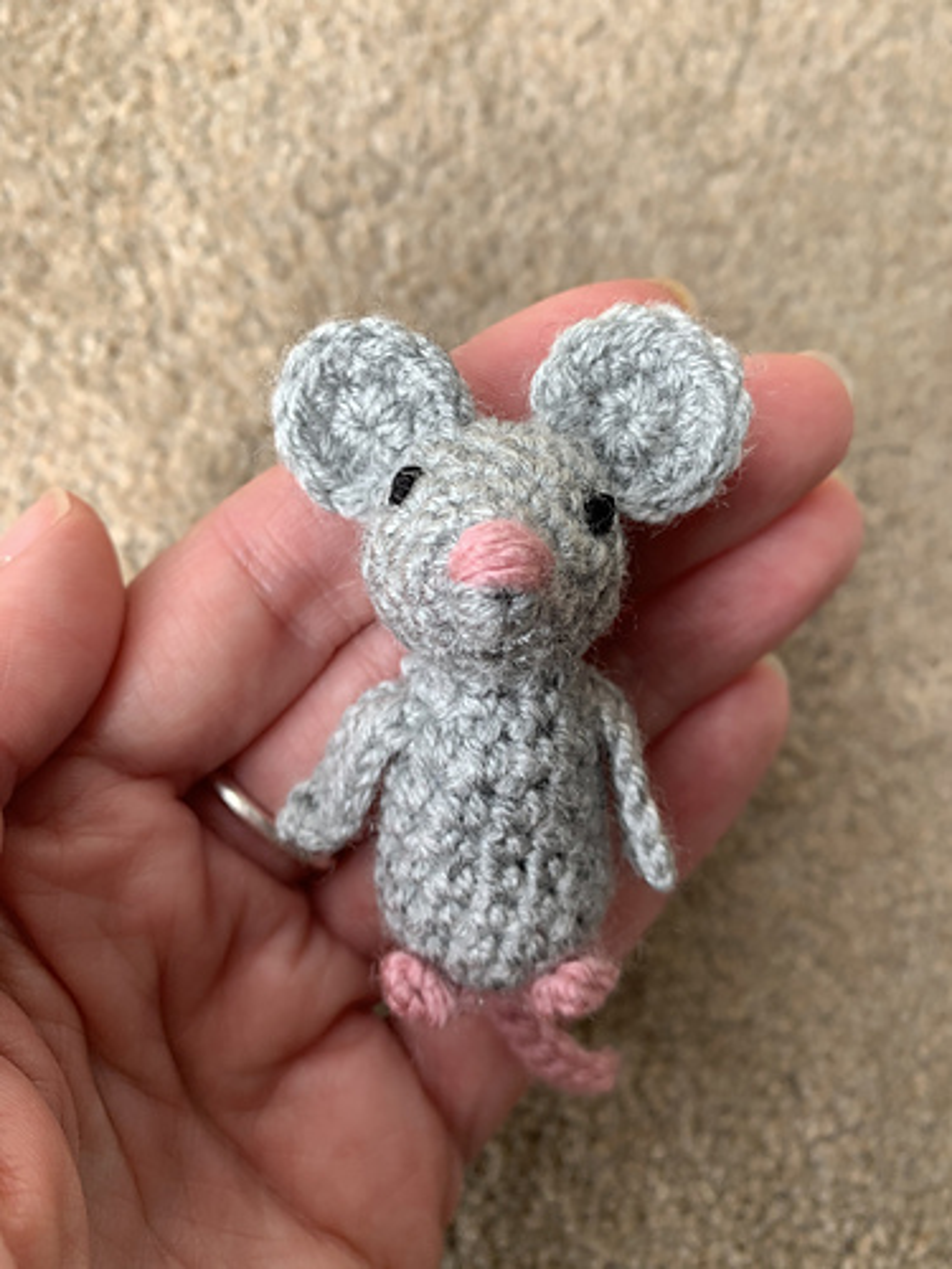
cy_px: 634
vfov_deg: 67.3
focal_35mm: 26
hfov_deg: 53.1
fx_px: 953
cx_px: 476
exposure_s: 1/304
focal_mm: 4.25
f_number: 1.8
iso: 25
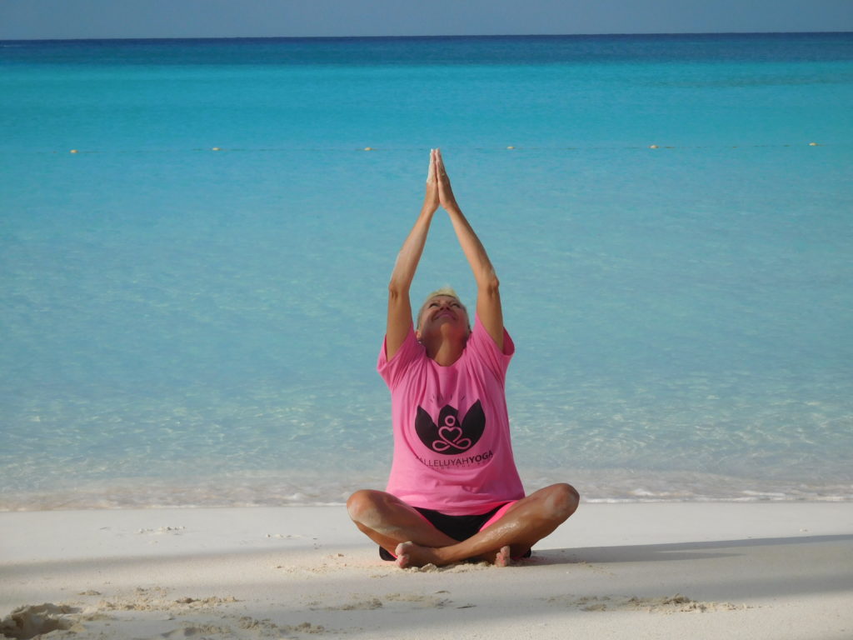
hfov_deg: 19.6
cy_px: 320
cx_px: 426
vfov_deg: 14.8
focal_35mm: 100
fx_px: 2464
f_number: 4.8
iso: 125
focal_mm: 17.8
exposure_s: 1/1500
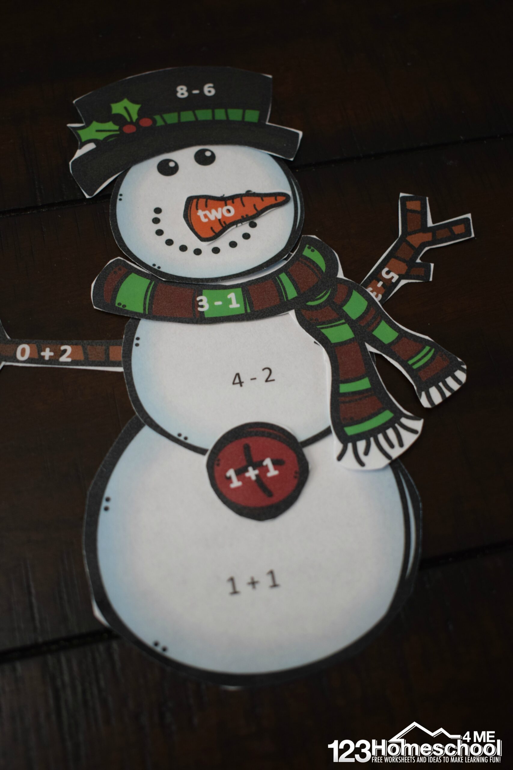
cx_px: 256
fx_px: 994
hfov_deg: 28.9
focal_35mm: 46
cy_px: 385
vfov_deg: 42.3
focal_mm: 31
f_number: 4.2
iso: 720
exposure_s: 1/60
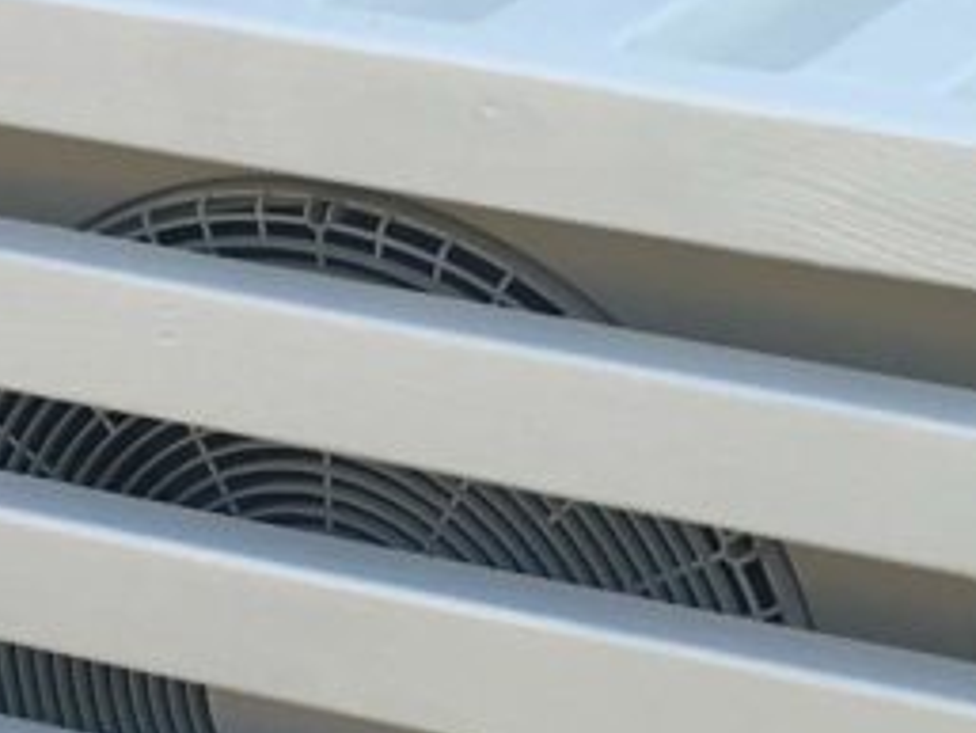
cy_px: 501
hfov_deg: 11.4
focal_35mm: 173
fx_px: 4880
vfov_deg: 8.6
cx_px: 729
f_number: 2.2
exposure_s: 1/301
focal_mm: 4.15
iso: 25
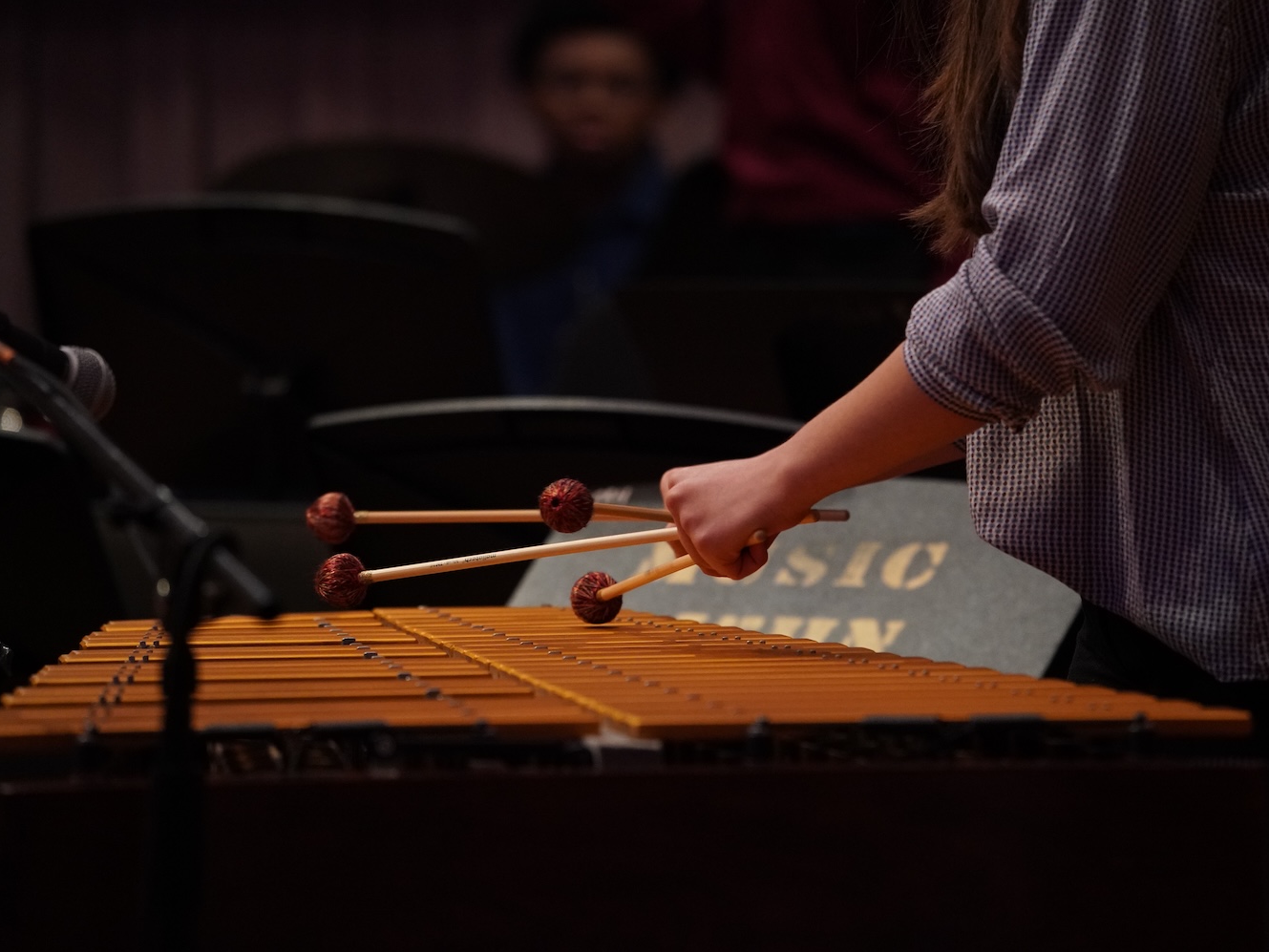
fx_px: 7956
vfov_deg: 6.8
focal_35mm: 217
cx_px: 708
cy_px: 476
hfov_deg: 9.1
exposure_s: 1/320
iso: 6400
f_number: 4.5
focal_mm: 200
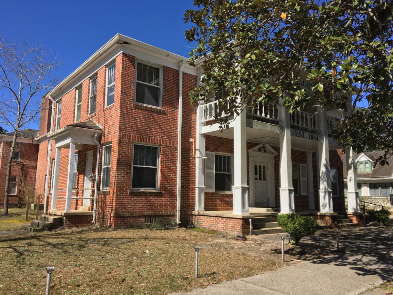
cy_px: 148
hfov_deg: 61.7
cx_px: 196
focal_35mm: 29
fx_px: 329
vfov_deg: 48.2
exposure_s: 1/1479
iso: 25
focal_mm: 4.15
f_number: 2.2
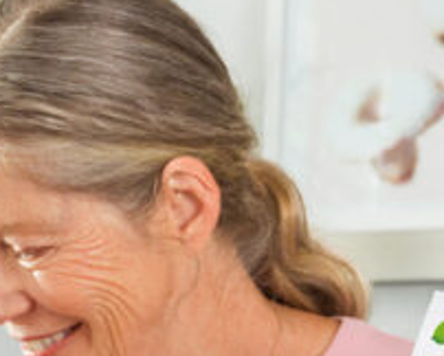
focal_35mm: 203
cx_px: 334
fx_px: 2670
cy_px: 598
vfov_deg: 7.4
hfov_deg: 9.5
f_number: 5.6
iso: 400
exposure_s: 1/160
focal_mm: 41
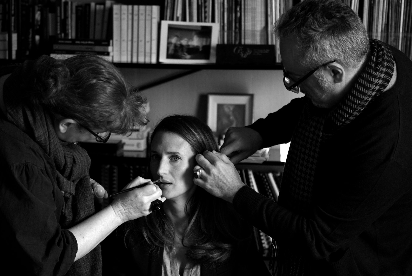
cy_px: 137
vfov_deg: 15.7
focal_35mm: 87
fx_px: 996
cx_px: 196
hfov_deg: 23.4
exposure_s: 1/60
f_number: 4
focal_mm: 82
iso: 2000
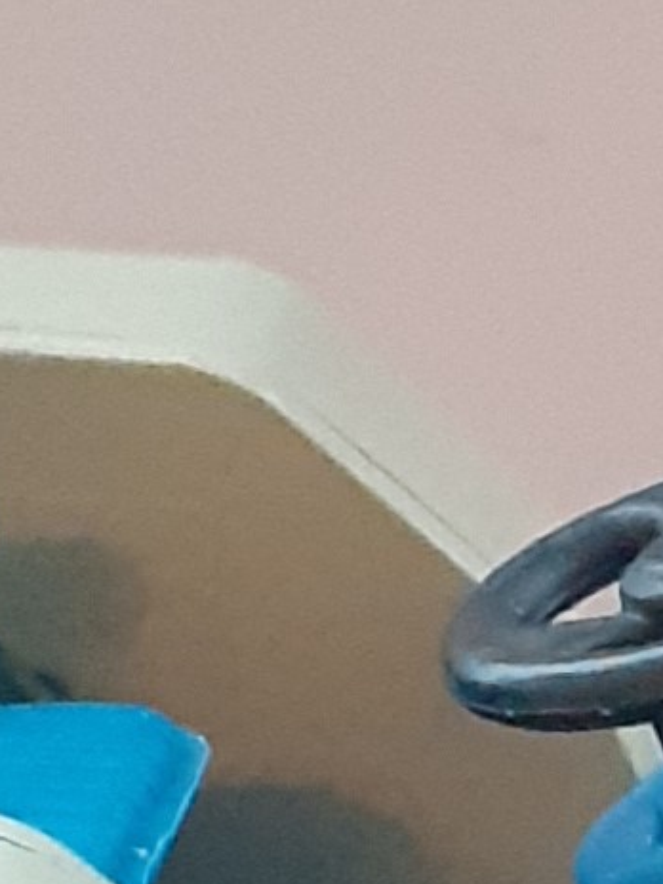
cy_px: 1587
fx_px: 5363
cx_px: 850
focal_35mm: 210
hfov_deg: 7.0
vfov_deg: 9.0
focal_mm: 3.6
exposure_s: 1/25
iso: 500
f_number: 1.9
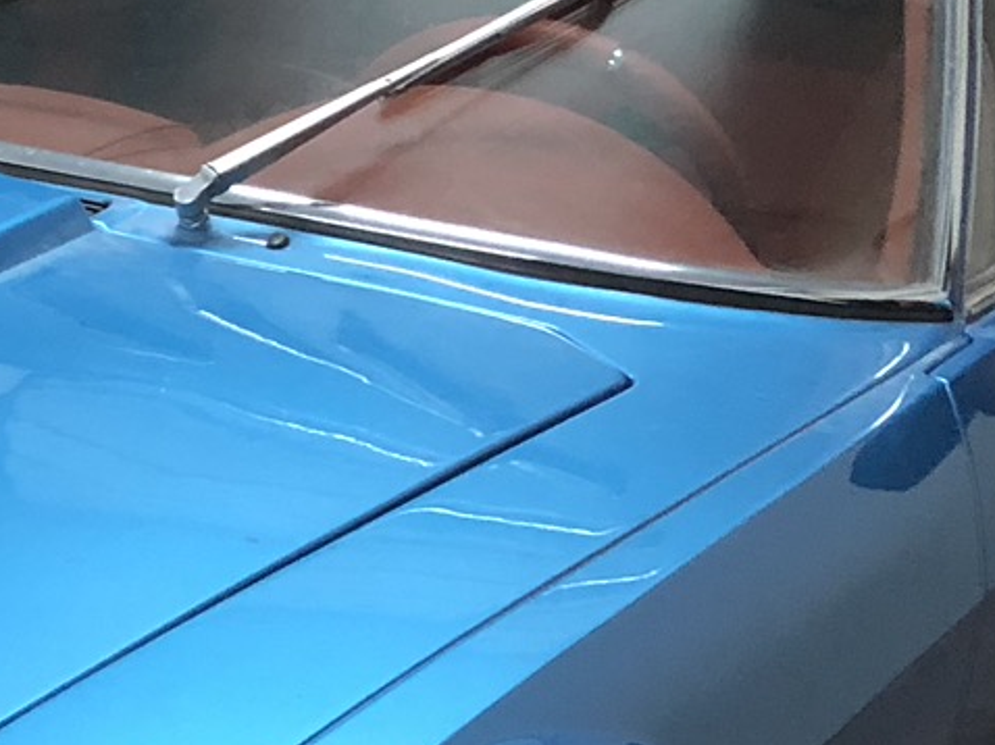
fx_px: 3448
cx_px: -410
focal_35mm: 120
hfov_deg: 15.4
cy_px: 832
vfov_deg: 12.1
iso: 80
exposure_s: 1/8
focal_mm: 4
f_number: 1.8
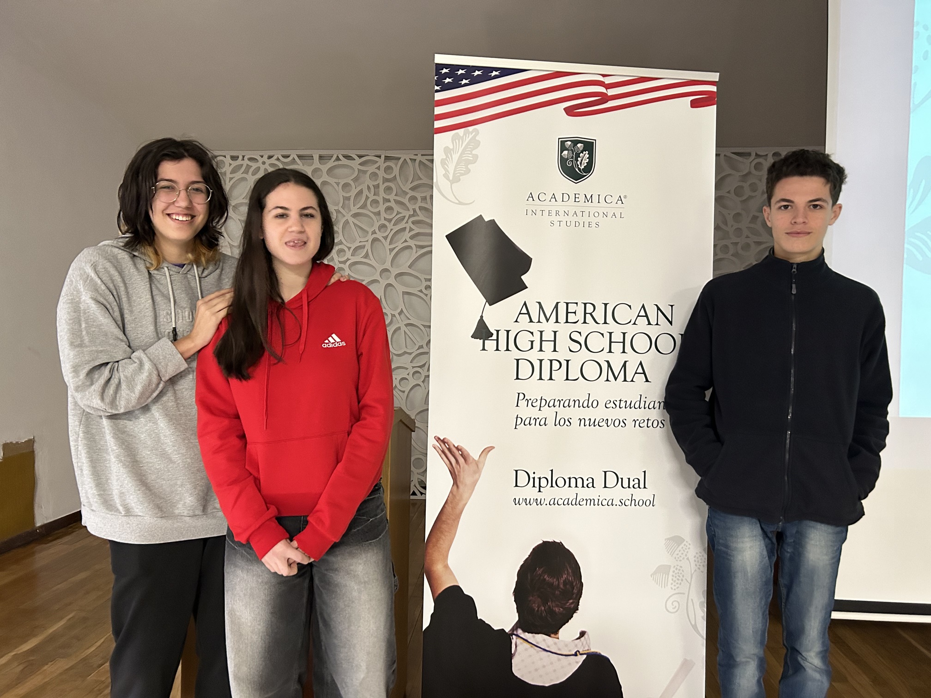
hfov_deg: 67.3
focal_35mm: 26
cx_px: 466
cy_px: 349
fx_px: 699
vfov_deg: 53.1
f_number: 1.5
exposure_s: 1/52
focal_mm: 5.7
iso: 500
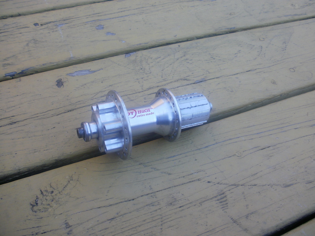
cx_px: 158
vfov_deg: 39.7
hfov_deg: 51.4
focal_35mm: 36
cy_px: 118
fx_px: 328
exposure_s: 1/60
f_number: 3.5
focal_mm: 6.3
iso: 100
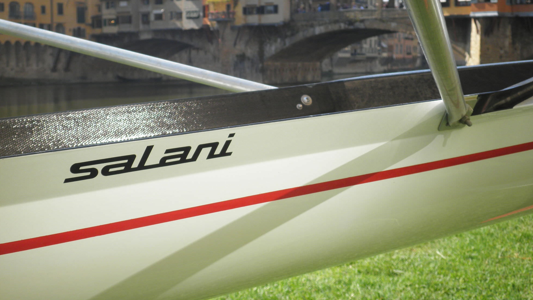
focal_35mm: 52
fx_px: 735
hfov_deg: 39.9
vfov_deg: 23.0
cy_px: 125
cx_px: 267
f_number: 3.4
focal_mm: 8.3
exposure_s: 1/400
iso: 64
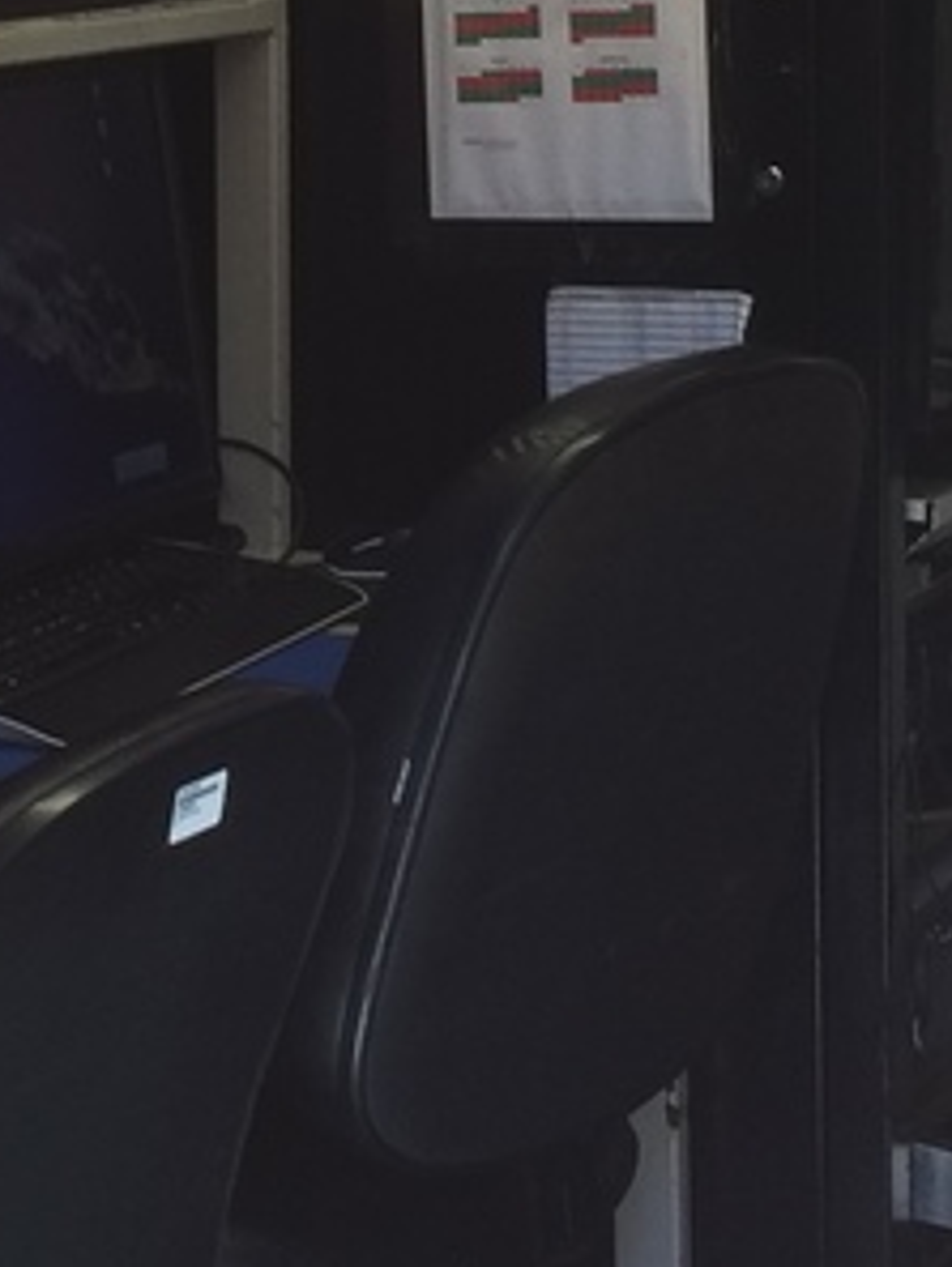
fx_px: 4287
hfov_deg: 12.6
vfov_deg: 16.6
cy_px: 154
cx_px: 81
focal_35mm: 117
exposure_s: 1/120
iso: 64
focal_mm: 4.15
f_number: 2.2
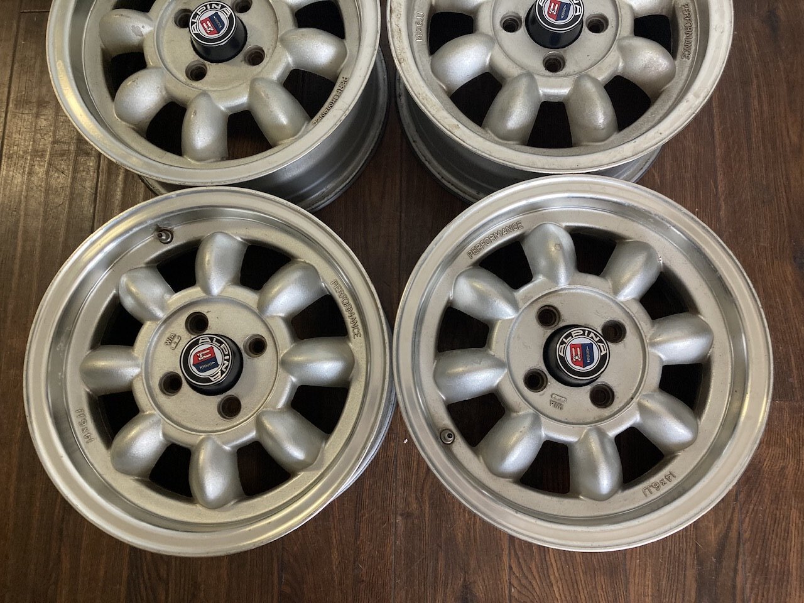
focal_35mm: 28
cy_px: 302
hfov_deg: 63.4
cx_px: 402
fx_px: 650
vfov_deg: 49.7
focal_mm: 3.99
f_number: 1.8
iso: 250
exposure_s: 1/60
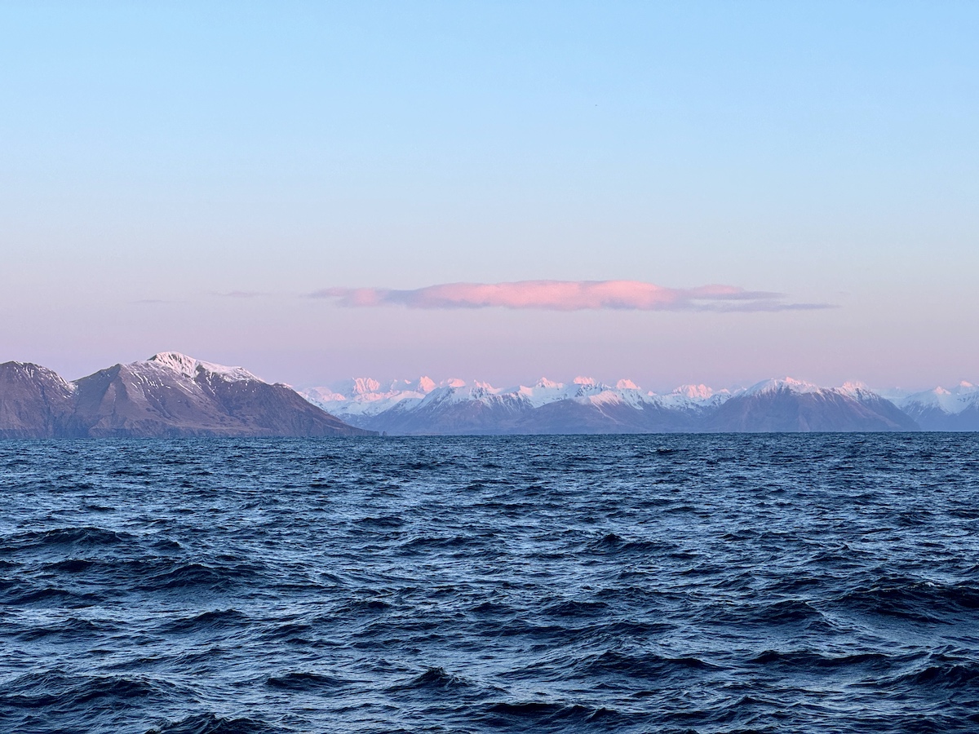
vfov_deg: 19.1
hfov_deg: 25.3
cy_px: 367
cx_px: 490
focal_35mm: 77
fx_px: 2178
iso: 64
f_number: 2.8
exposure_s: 1/99
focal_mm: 9
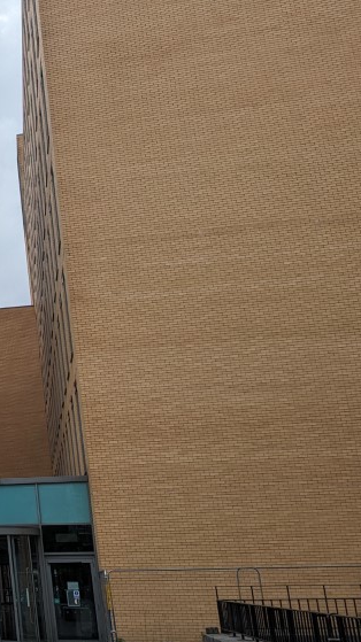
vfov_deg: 37.2
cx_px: -273
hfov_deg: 17.6
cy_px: 331
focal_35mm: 56
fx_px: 954
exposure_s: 1/1121
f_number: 1.85
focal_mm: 6.81
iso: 49
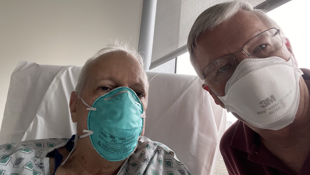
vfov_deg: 44.4
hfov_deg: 71.9
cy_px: 87
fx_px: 214
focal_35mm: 26
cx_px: 153
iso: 40
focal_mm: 2.71
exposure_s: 1/121
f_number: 2.2
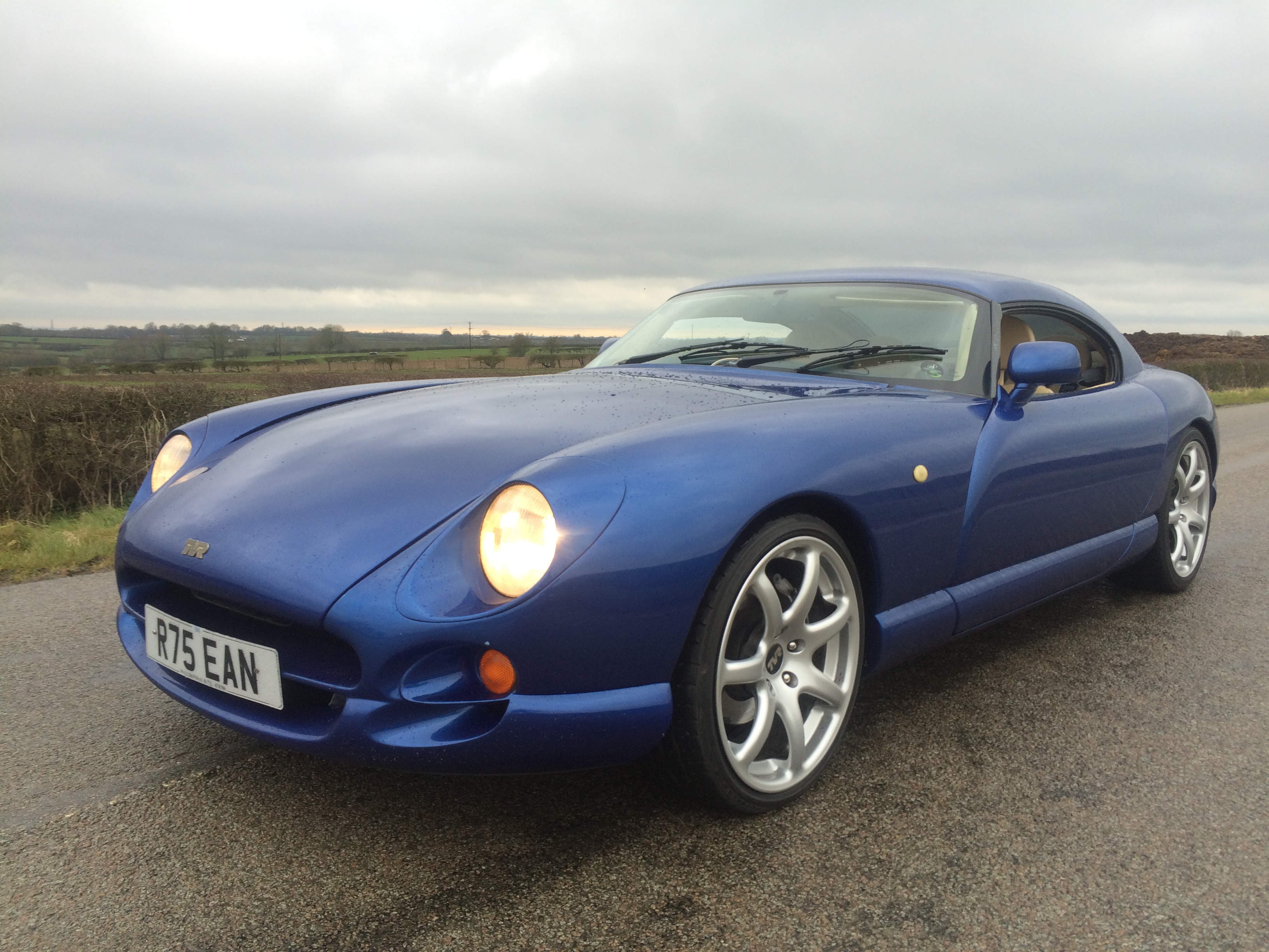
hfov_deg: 61.7
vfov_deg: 48.2
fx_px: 1063
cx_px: 634
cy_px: 476
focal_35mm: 29
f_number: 2.2
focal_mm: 4.15
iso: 32
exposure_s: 1/100
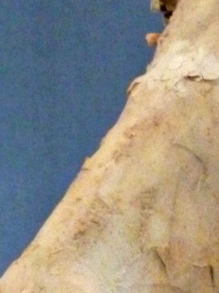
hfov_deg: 8.2
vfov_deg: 11.3
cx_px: 464
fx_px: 1436
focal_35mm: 170
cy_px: 406
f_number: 3.5
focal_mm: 6
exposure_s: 1/50
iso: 800
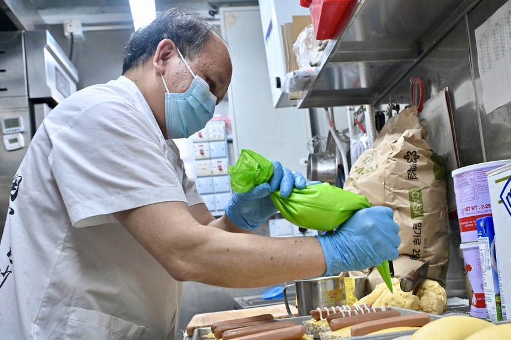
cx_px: 317
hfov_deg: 45.4
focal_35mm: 43
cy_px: 218
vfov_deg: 31.2
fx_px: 606
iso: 2000
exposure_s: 1/160
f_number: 5.6
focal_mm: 30.5
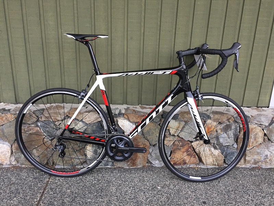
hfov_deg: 61.7
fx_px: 230
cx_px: 137
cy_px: 103
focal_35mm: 29
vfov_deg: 48.2
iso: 125
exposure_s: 1/30
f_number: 2.2
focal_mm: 4.15
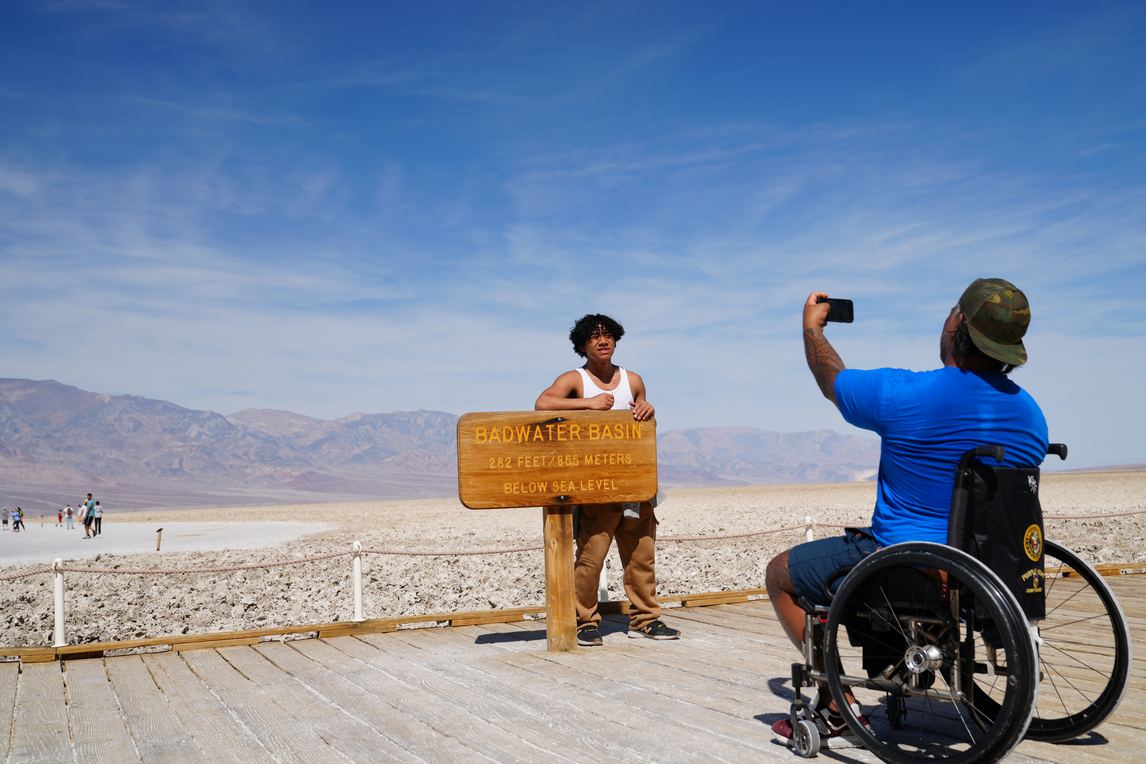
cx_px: 573
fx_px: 1241
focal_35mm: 39
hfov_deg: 49.6
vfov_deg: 34.2
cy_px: 382
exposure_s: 1/500
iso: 100
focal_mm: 39
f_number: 5
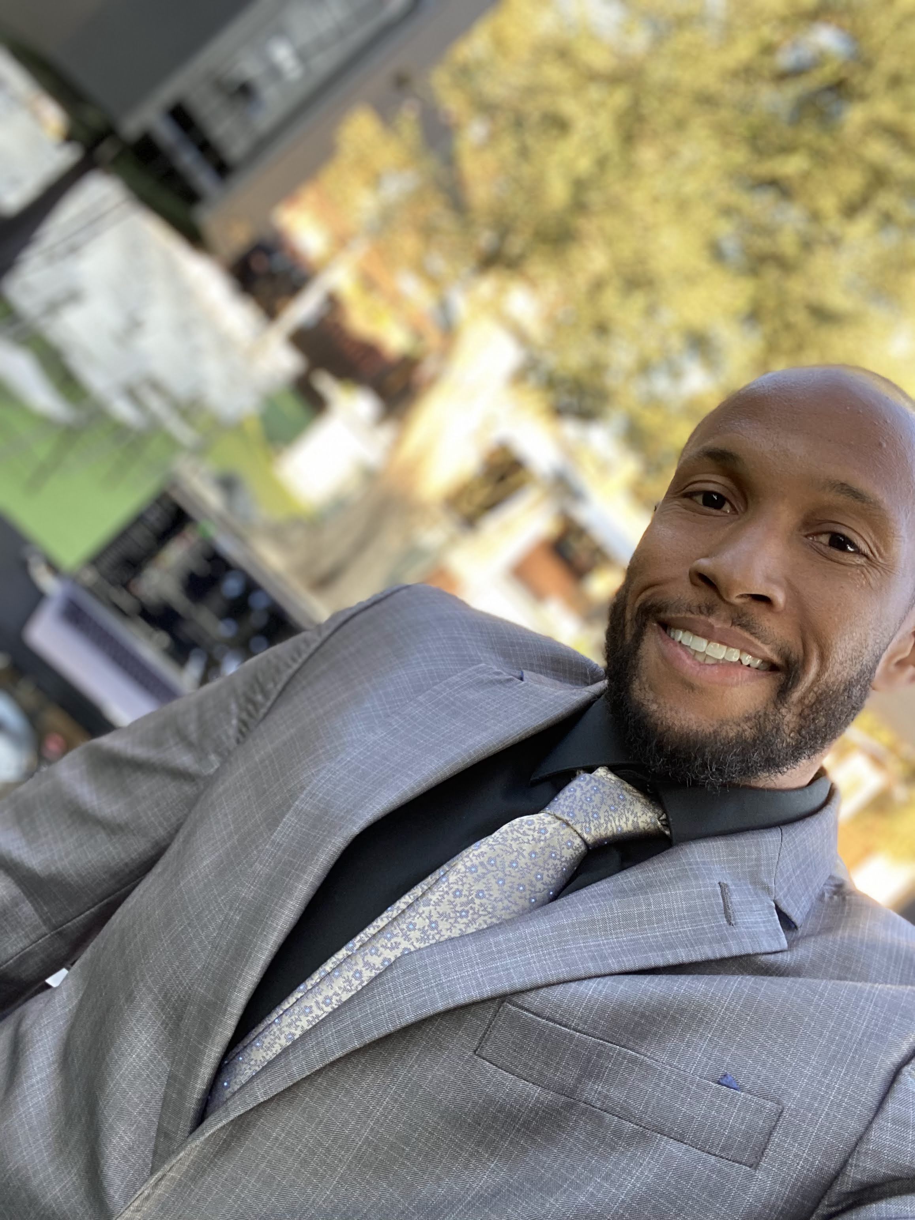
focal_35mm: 30
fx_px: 1057
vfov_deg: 60.0
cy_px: 610
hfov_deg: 46.8
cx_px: 458
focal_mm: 2.71
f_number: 2.2
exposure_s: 1/78
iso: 100
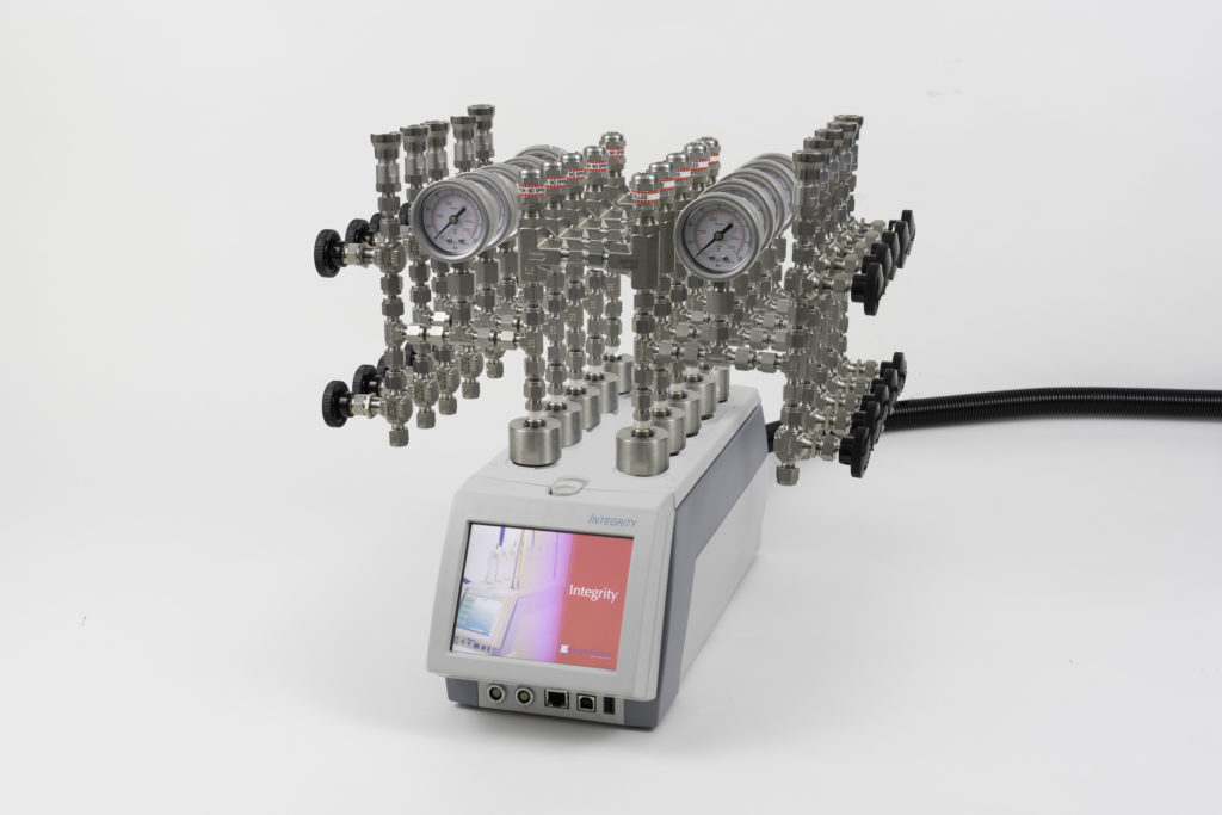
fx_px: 1663
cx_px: 611
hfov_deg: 40.3
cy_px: 408
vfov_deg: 27.5
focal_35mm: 49
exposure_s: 1/6
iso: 200
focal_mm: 49
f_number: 8
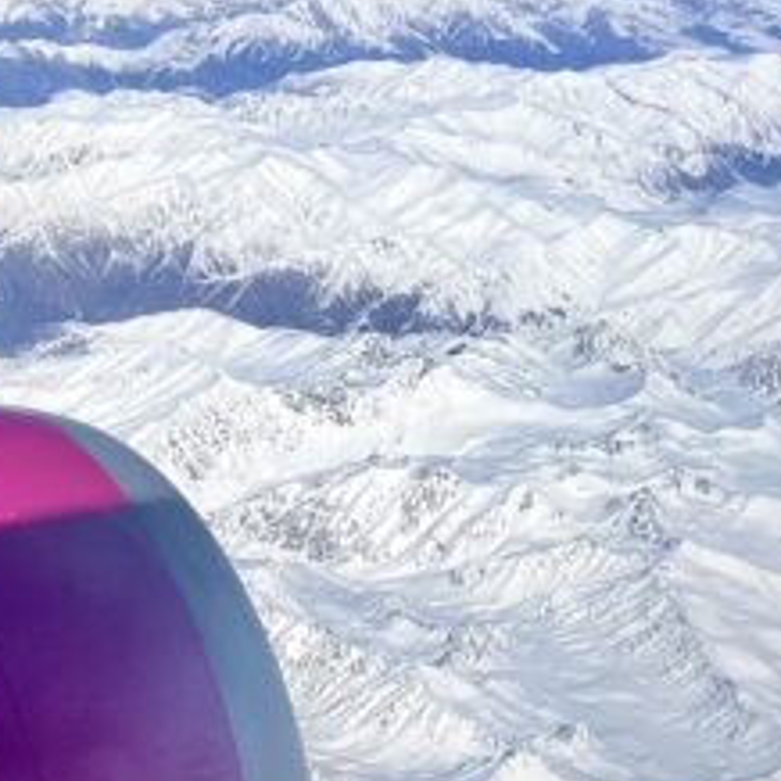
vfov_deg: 21.4
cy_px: 312
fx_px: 2068
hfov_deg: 20.3
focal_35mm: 81
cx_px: -111
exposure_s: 1/9091
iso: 50
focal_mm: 5.1
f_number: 1.6
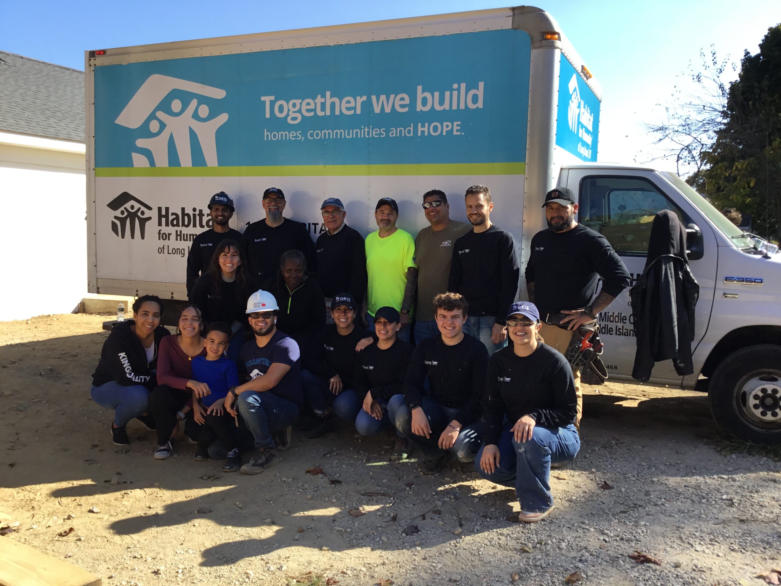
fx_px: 699
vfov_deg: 45.4
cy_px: 293
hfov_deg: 58.4
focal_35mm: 31
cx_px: 390
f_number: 2.4
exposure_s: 1/466
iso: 25
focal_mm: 3.3
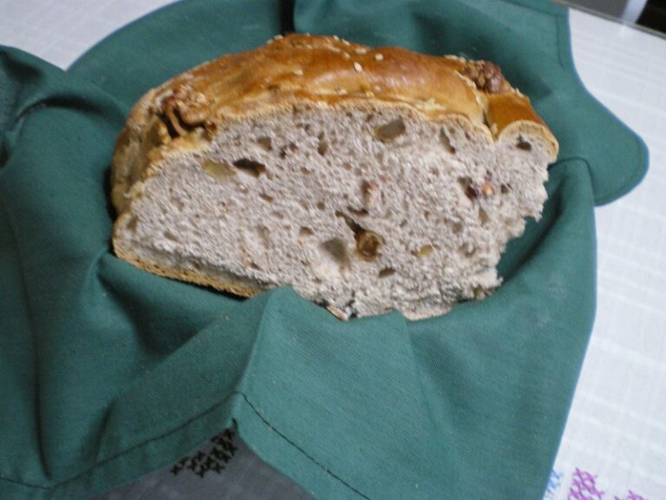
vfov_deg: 37.7
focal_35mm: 38
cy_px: 250
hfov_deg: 49.0
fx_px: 731
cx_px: 333
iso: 400
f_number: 3.1
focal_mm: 6.3
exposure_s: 1/13
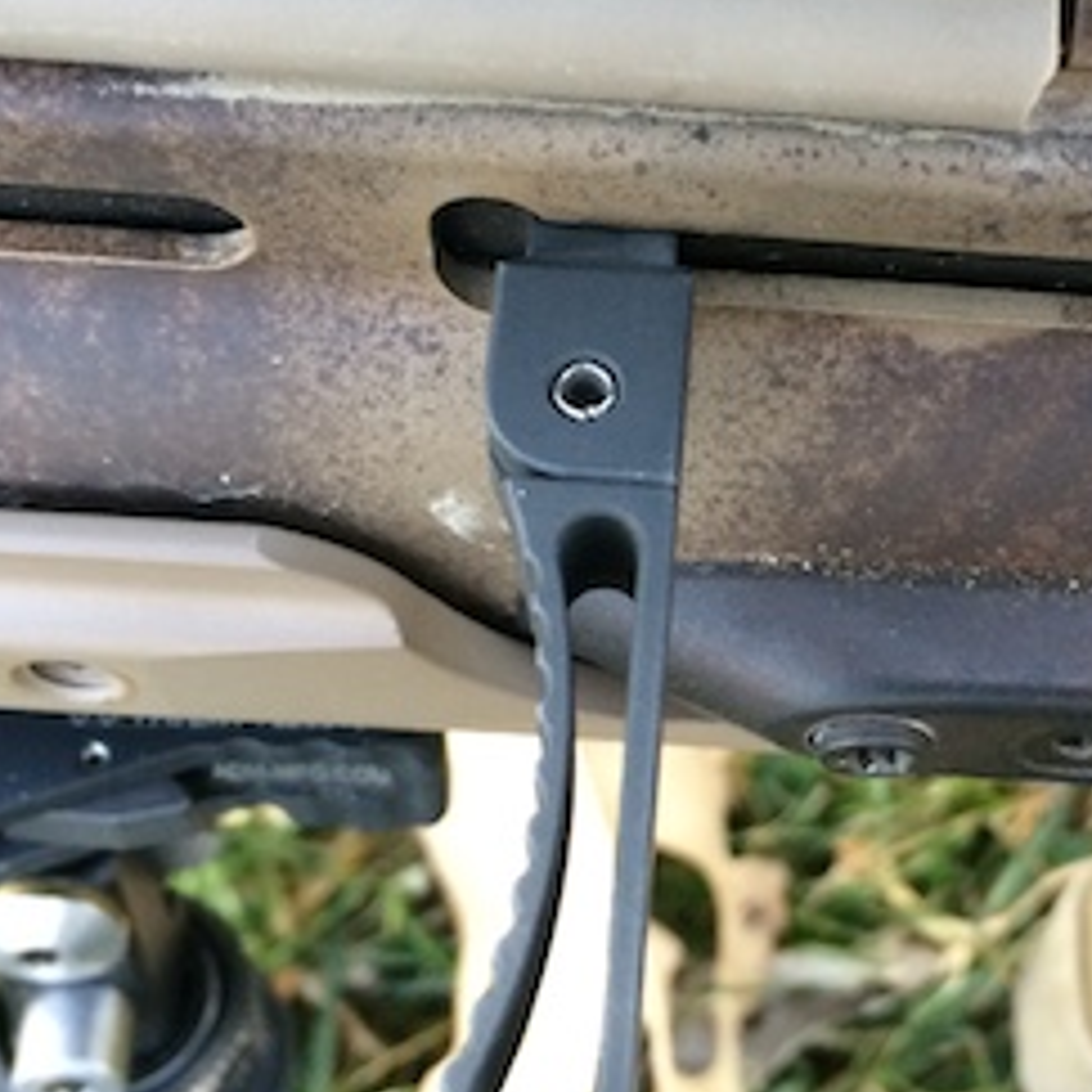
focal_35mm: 58
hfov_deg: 29.3
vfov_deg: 29.4
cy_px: 402
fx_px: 2070
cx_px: 759
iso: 100
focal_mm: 4.15
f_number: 2.2
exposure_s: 1/30
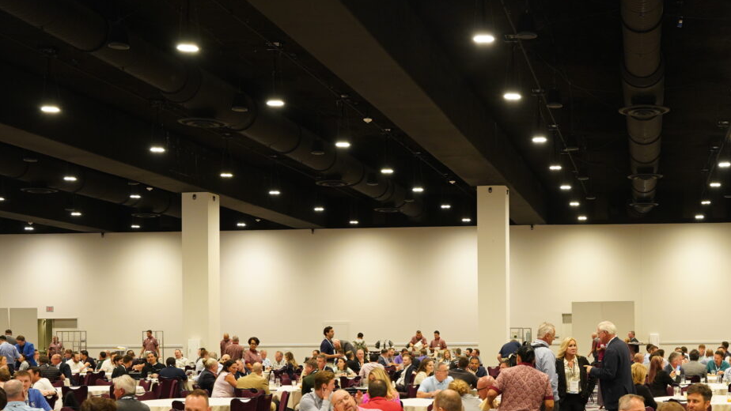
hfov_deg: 36.9
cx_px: 581
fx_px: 1057
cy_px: 331
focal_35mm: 55
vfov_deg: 21.7
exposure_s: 1/160
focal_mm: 31.3
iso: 2000
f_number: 4.5
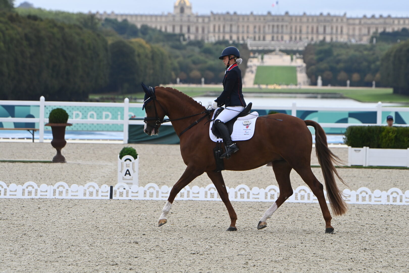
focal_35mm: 340
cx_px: 204
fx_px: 3862
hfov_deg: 6.1
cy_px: 136
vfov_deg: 4.0
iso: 1000
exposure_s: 1/1000
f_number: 10
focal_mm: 340
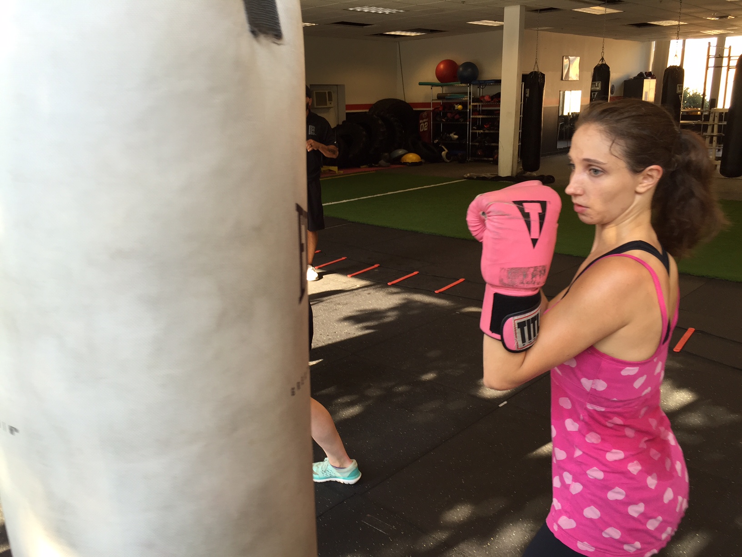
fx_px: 622
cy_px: 278
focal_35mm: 29
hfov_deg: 61.7
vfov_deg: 48.2
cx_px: 371
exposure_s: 1/60
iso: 32
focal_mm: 4.15
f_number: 2.2
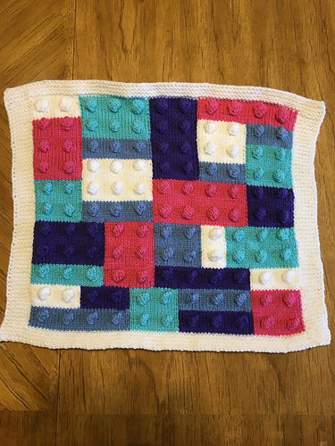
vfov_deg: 61.7
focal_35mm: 29
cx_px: 168
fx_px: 374
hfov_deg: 48.2
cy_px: 223
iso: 50
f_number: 2.2
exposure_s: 1/30
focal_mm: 4.15
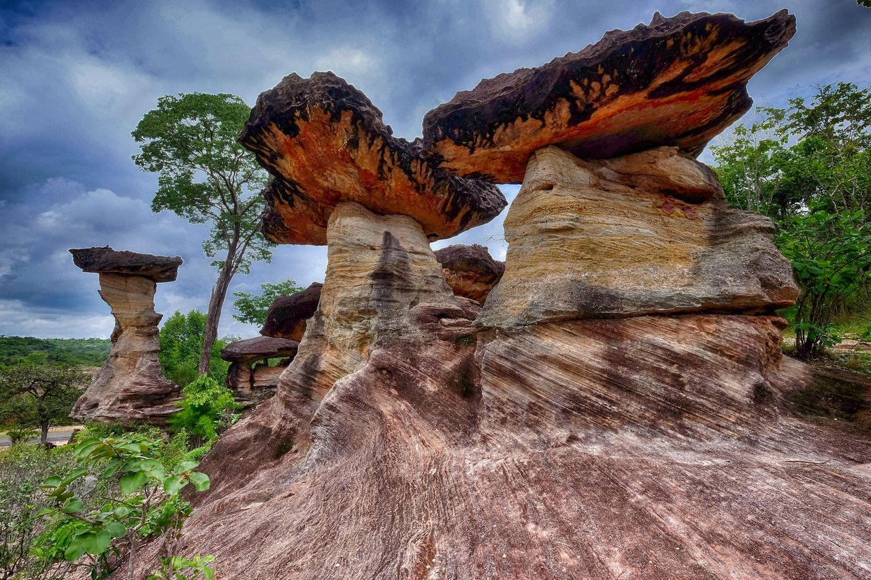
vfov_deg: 77.3
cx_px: 436
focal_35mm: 15
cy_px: 290
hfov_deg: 100.4
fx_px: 363
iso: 400
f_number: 14
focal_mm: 10
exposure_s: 1/140
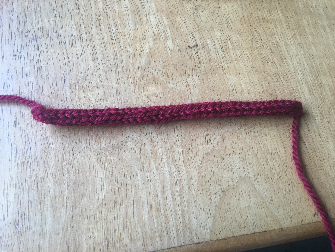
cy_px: 126
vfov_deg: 48.2
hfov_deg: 61.7
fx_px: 281
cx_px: 168
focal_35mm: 29
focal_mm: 4.15
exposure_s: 1/33
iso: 25
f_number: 2.2
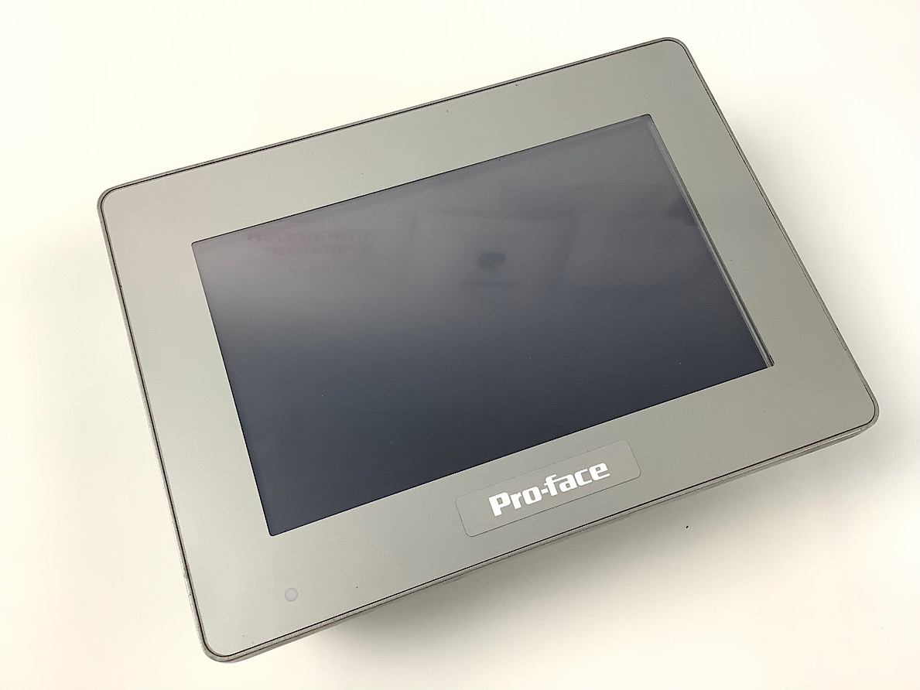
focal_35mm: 31
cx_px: 460
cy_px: 345
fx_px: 824
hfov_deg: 58.3
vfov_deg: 45.4
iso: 80
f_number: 2.4
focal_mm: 3.3
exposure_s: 1/100
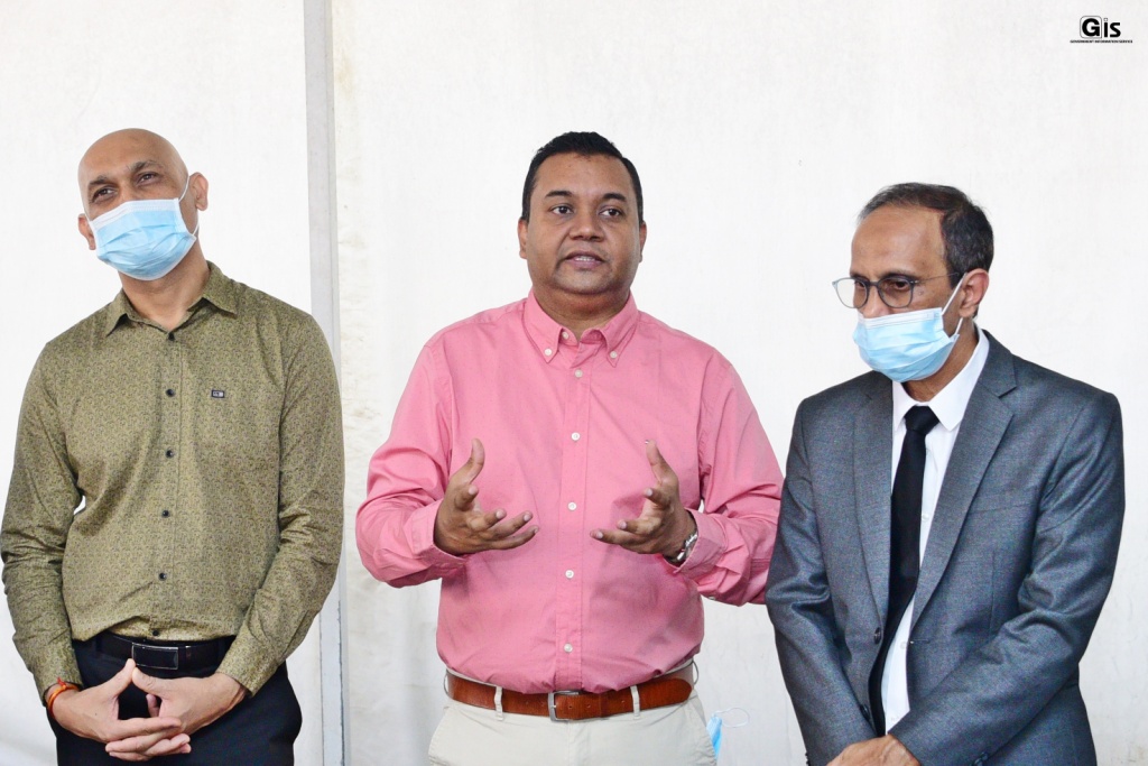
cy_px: 383
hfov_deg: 48.5
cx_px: 574
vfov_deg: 33.4
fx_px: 1276
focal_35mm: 40
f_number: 5.6
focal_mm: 40
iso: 2000
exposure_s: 1/200
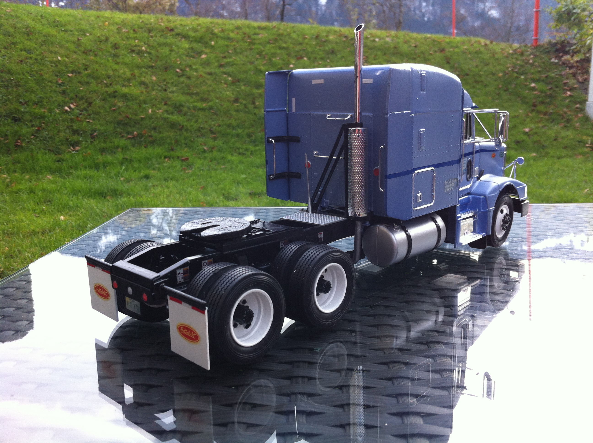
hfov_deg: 52.7
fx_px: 599
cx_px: 296
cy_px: 222
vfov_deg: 40.6
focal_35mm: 35
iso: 80
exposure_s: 1/120
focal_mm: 3.85
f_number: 2.8
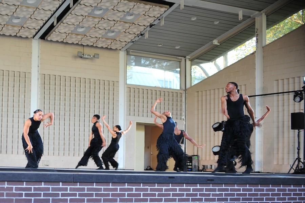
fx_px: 297
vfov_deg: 37.9
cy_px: 102
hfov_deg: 54.4
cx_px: 152
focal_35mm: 35
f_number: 2.8
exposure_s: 1/80
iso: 320
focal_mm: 35
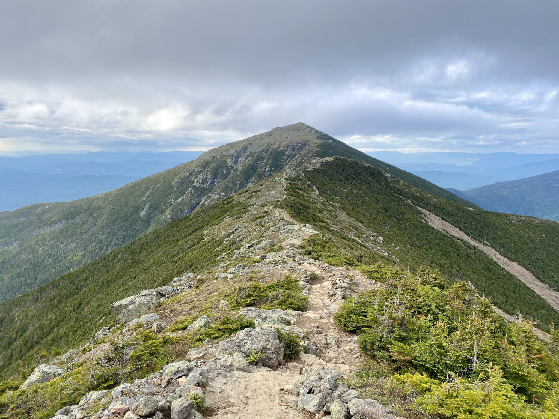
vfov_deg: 53.1
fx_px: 420
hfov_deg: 67.3
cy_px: 210
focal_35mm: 26
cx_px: 280
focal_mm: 4.25
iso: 32
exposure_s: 1/573
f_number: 1.8
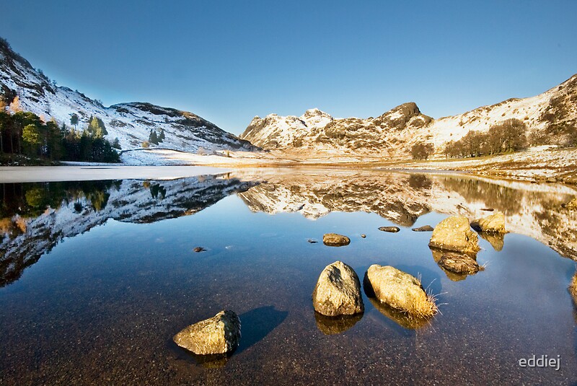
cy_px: 193
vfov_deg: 69.8
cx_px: 288
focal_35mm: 17
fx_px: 277
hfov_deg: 92.4
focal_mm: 11.5
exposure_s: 1/80
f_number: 14
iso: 100
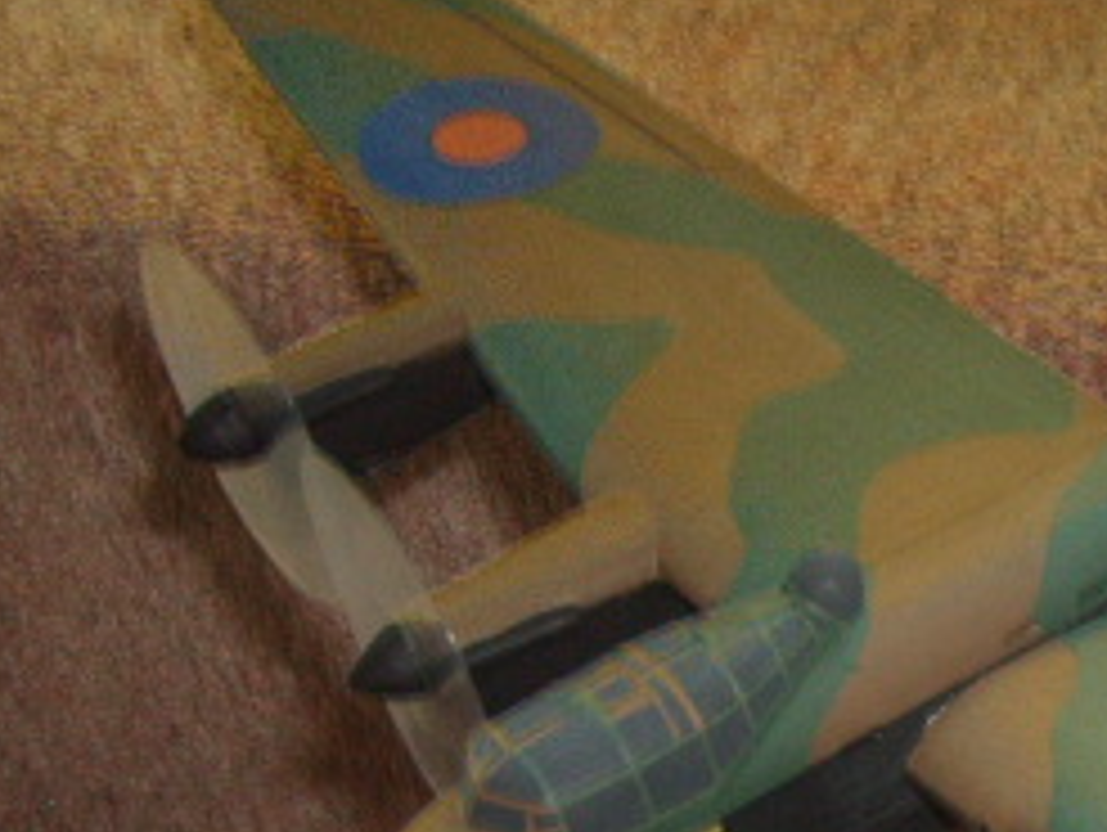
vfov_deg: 16.0
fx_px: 2913
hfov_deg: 20.0
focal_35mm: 91
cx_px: 1386
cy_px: 801
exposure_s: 1/45
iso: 100
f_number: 2.8
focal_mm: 5.8
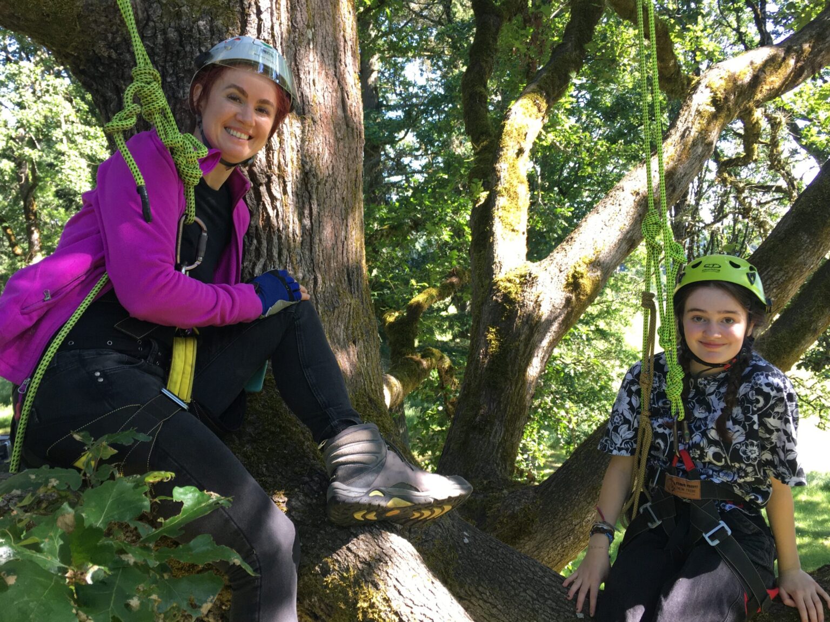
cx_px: 415
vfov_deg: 48.2
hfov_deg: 61.7
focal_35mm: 29
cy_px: 311
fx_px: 695
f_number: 2.2
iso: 40
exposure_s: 1/120
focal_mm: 4.15
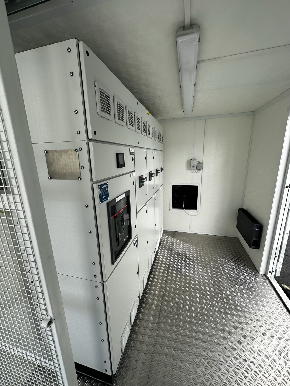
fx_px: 156
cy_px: 193
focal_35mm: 14
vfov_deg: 102.1
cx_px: 145
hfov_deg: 85.7
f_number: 2.2
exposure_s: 1/279
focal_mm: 2.22
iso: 40
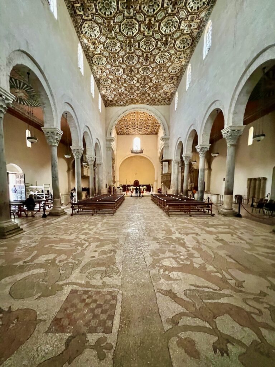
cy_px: 184
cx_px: 138
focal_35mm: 13
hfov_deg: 89.9
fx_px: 138
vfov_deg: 106.2
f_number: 1.8
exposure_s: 1/45
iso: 1000
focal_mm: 1.57
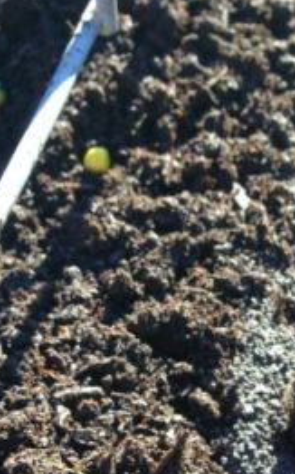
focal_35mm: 107
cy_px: 545
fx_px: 1381
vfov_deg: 18.6
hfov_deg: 12.1
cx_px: 262
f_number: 2.4
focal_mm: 4.12
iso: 50
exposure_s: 1/149
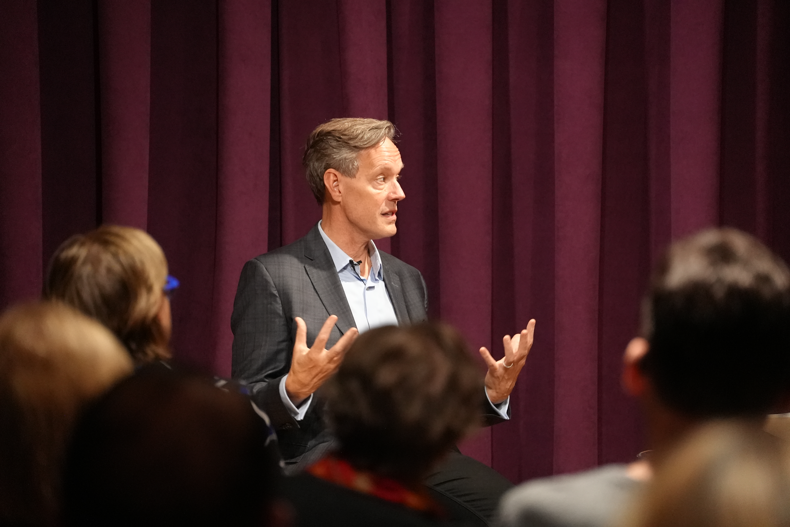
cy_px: 264
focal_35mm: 227
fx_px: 4984
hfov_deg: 9.1
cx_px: 395
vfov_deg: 6.1
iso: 12800
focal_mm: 227
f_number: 5.6
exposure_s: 1/100
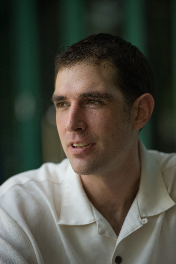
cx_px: 88
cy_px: 132
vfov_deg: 10.3
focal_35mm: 200
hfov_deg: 6.9
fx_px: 1468
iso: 400
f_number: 2.8
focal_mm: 200
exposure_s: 1/500
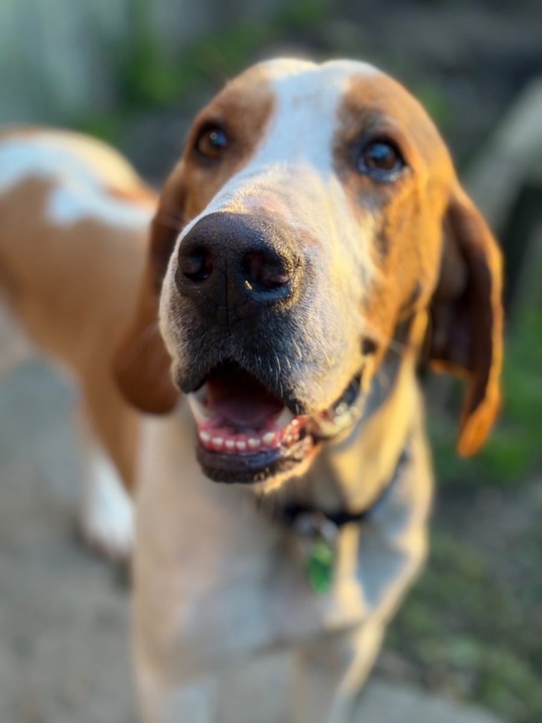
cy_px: 362
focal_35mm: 52
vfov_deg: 36.8
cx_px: 271
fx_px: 1086
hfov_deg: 28.0
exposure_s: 1/100
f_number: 1.6
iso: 64
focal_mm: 5.96
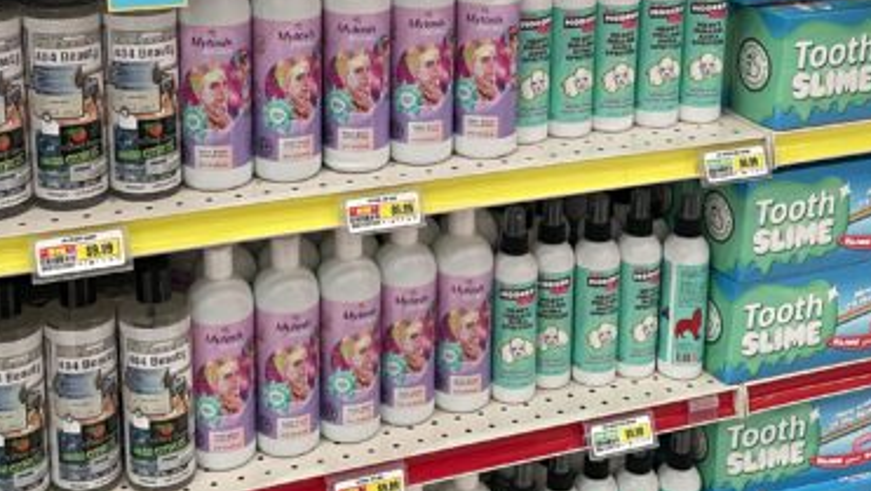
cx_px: 378
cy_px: 70
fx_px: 1271
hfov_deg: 37.8
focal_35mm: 55
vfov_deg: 21.5
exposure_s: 1/60
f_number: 1.6
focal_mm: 4.2
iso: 200
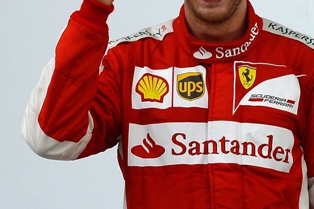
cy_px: 85
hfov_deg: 3.1
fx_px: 5787
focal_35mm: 664
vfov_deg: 2.1
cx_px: 241
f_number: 10
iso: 800
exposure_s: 1/1000
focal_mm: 300
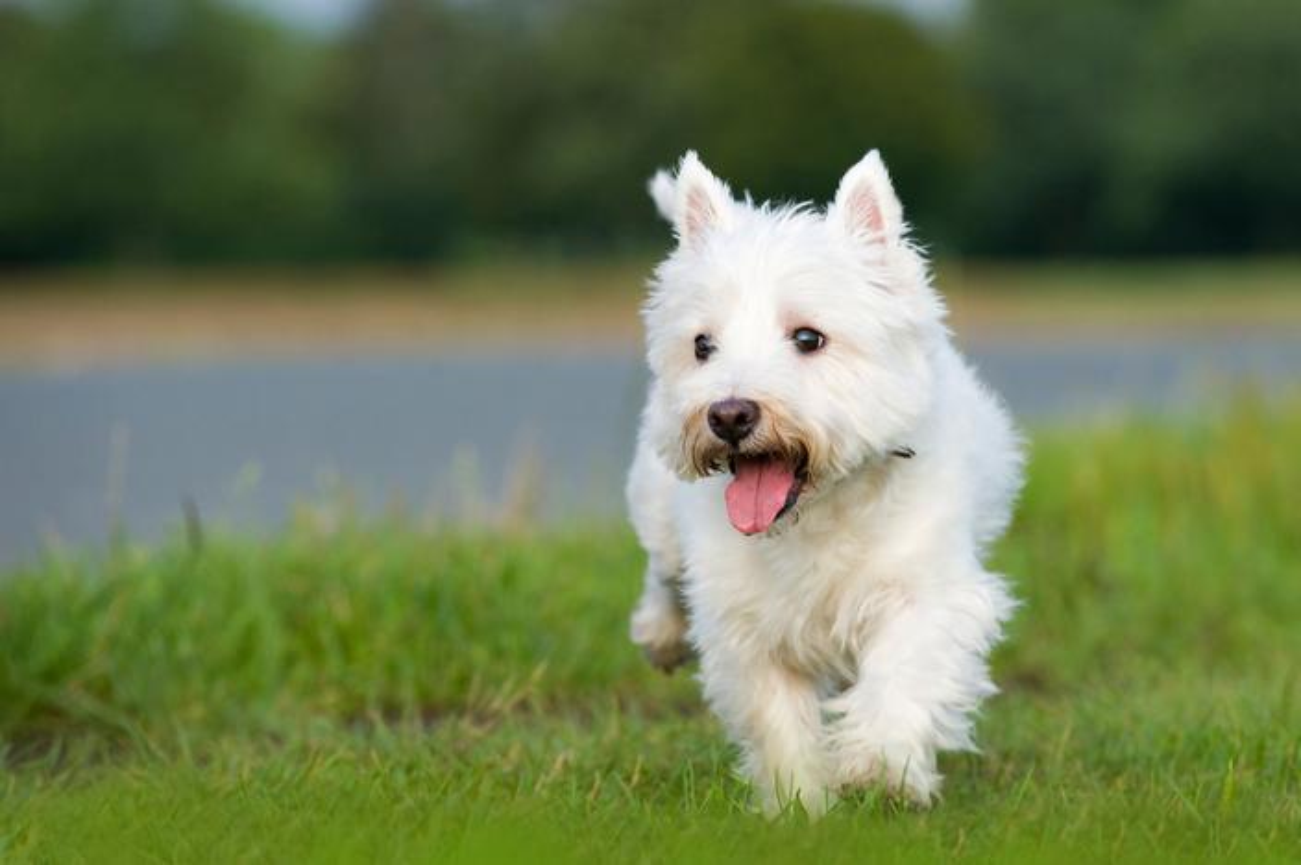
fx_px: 7221
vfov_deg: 6.9
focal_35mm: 200
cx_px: 650
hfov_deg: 10.3
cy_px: 432
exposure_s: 1/1000
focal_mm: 200
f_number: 6.3
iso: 800
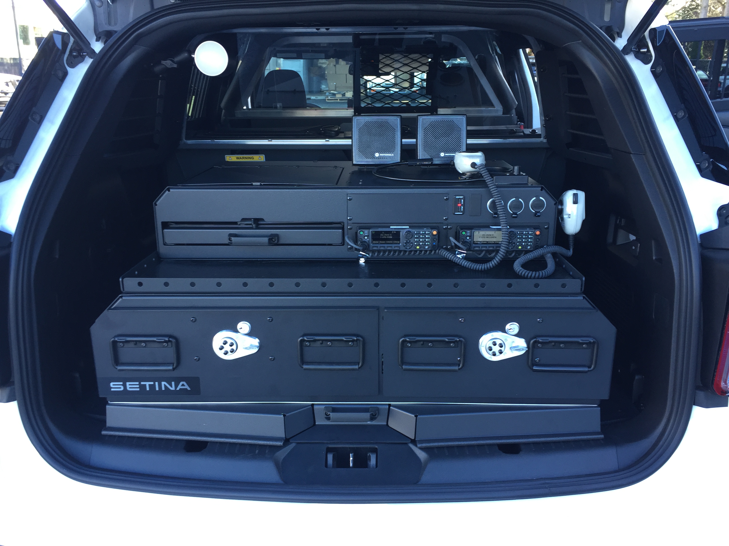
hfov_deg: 61.7
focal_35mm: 29
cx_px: 364
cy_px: 273
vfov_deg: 48.2
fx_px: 611
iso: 32
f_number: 2.2
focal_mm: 4.15
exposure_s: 1/60
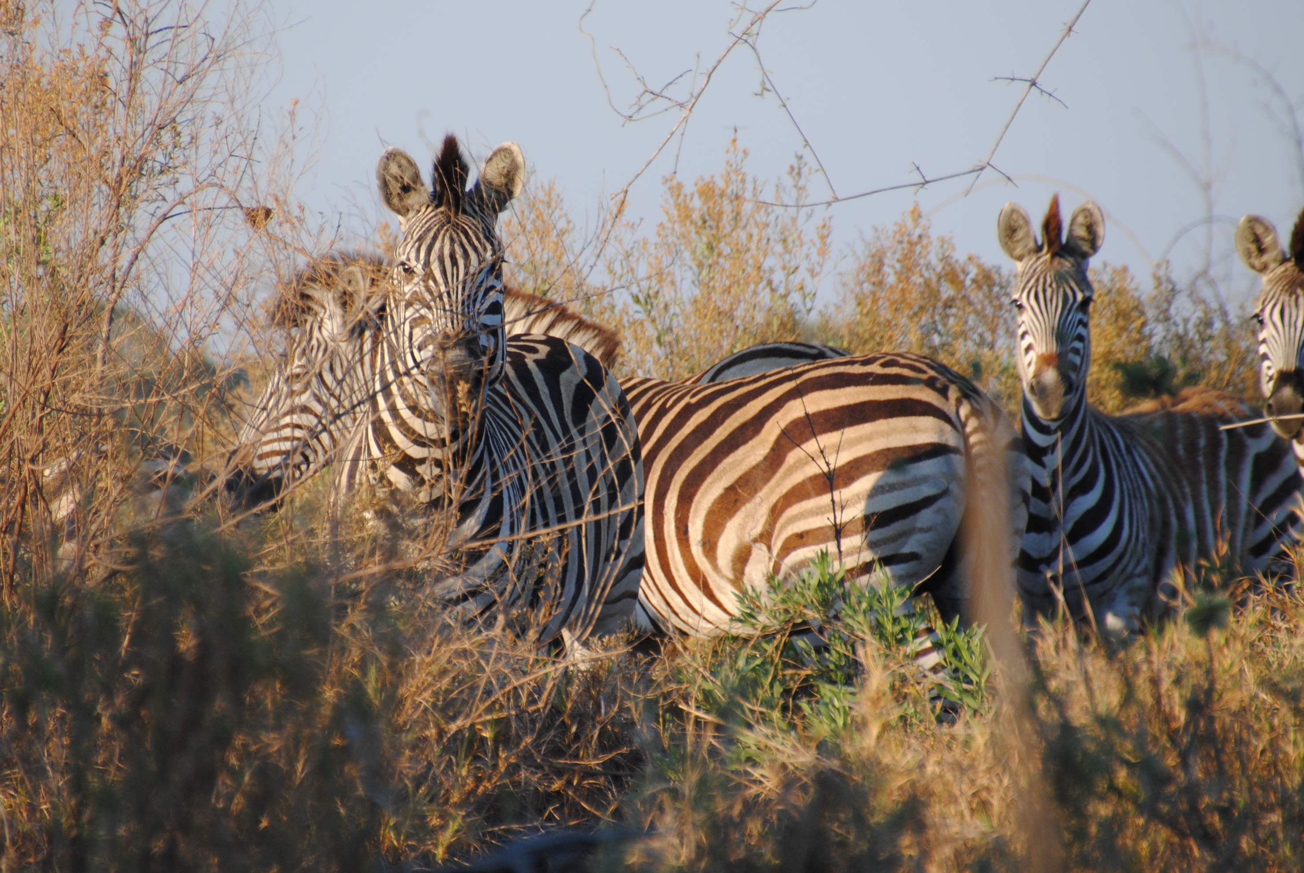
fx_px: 19184
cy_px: 423
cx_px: 553
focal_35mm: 529
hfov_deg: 3.9
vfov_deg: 2.6
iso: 200
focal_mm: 270
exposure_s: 1/250
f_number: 6.3
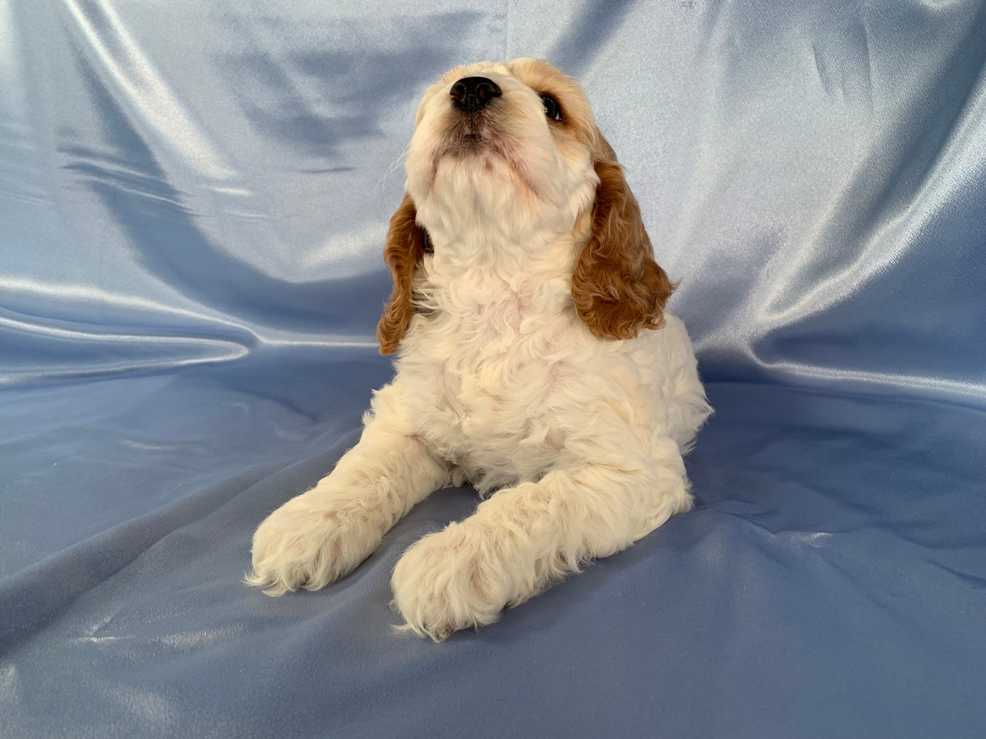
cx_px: 493
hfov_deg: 67.3
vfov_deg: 53.1
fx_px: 741
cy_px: 370
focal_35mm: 26
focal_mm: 4.25
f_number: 1.8
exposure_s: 1/120
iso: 64
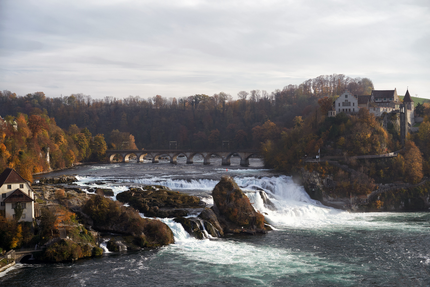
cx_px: 215
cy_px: 144
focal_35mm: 55
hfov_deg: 36.2
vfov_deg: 24.6
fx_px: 657
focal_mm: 55
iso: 100
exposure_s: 1/400
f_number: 5
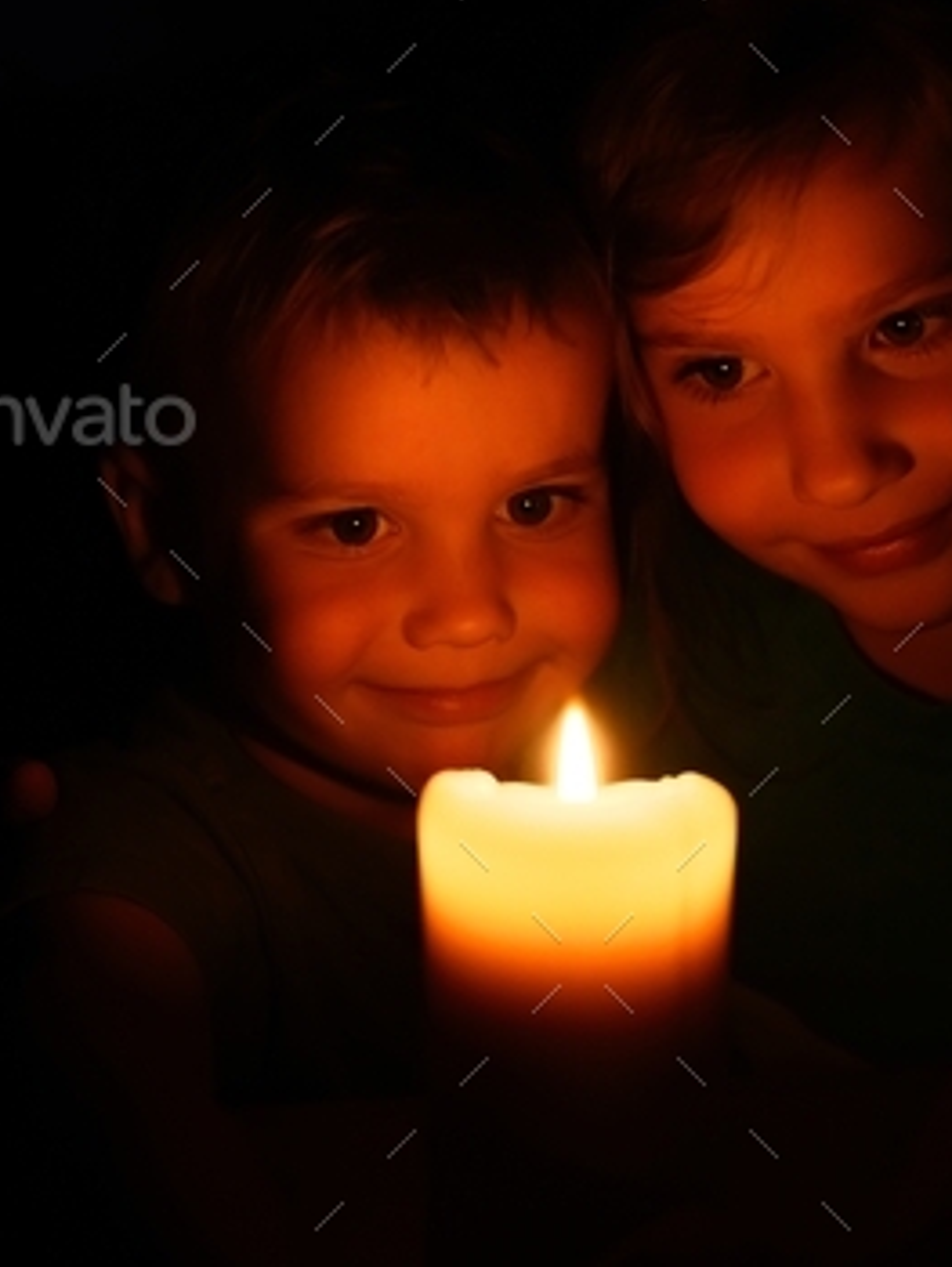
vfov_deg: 24.1
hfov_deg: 18.2
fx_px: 2967
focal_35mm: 81
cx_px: 565
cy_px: 588
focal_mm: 50
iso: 1600
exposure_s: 1/160
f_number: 3.2
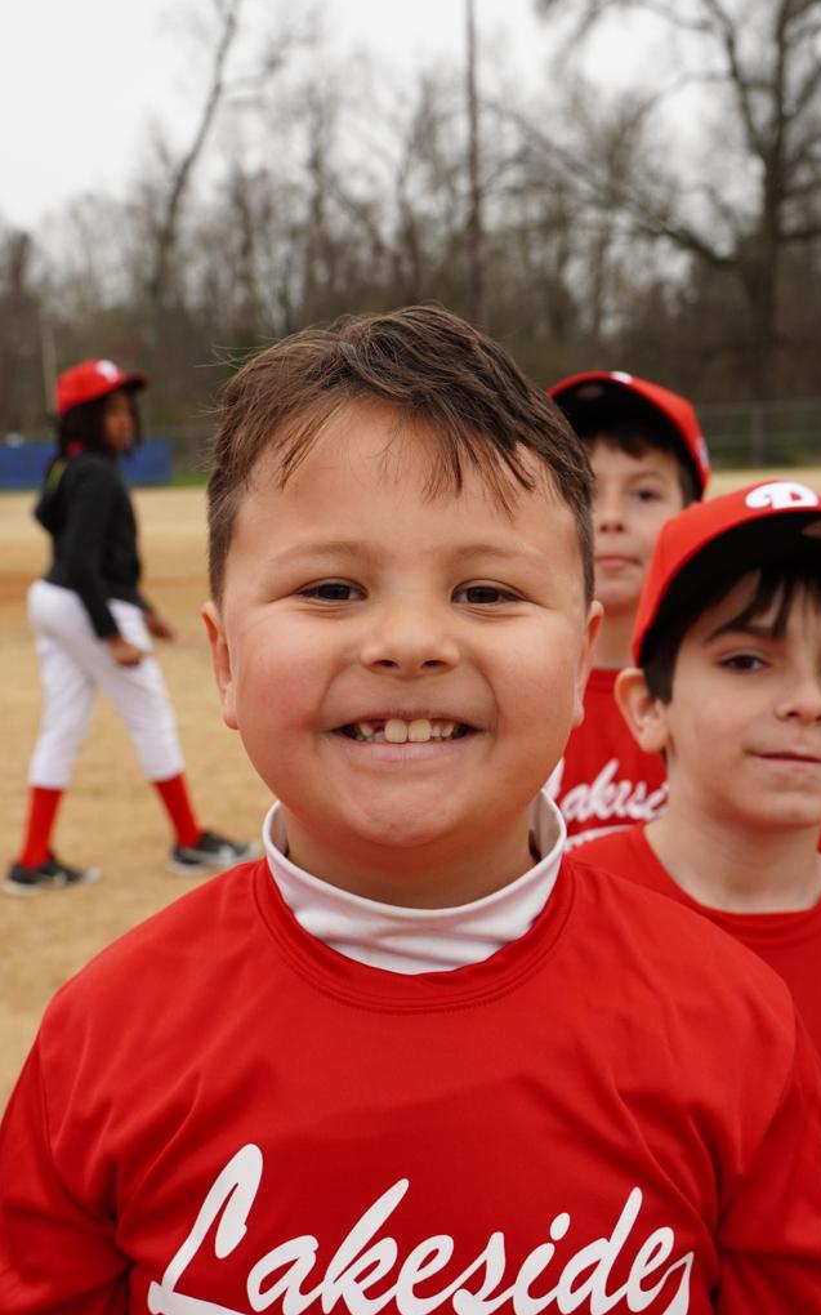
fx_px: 1540
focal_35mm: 43
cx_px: 420
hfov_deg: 29.8
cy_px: 656
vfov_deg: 46.2
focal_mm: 28
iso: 800
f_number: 5.6
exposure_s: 1/500
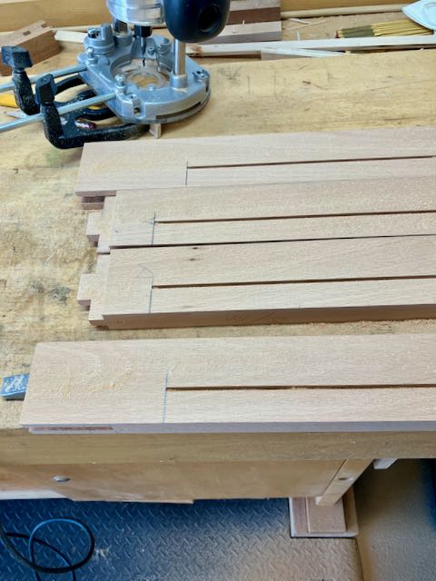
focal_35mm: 28
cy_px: 290
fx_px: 470
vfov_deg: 63.4
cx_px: 218
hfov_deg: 49.7
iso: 40
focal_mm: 3.99
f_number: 1.8
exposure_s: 1/120
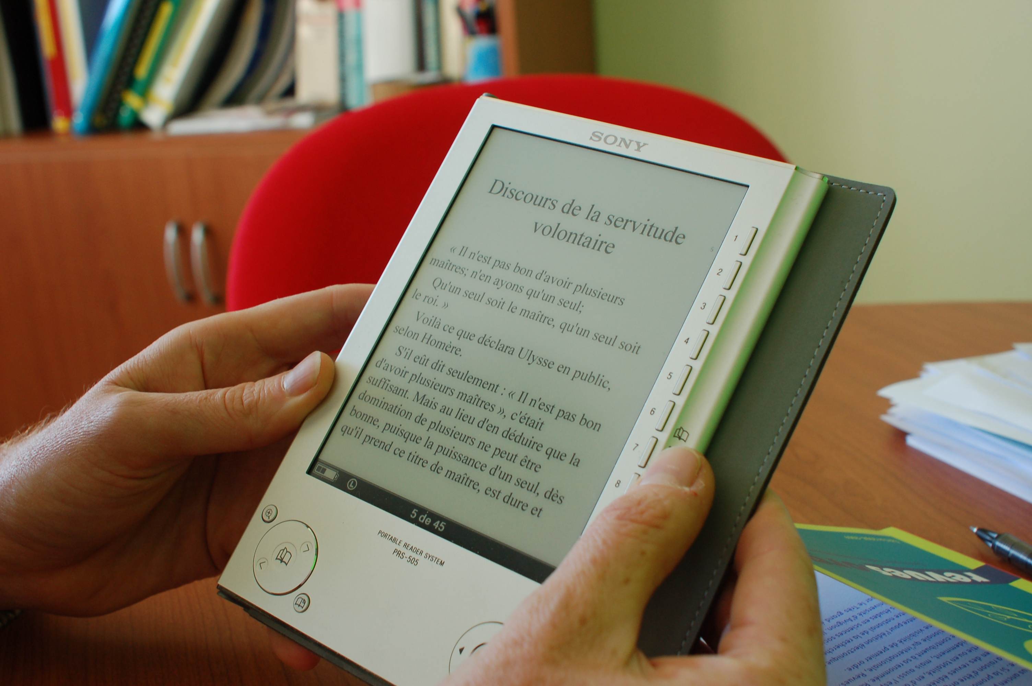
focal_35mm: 42
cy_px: 343
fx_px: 1203
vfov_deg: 31.8
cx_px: 516
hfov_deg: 46.4
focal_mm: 28
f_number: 6.3
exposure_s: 1/60
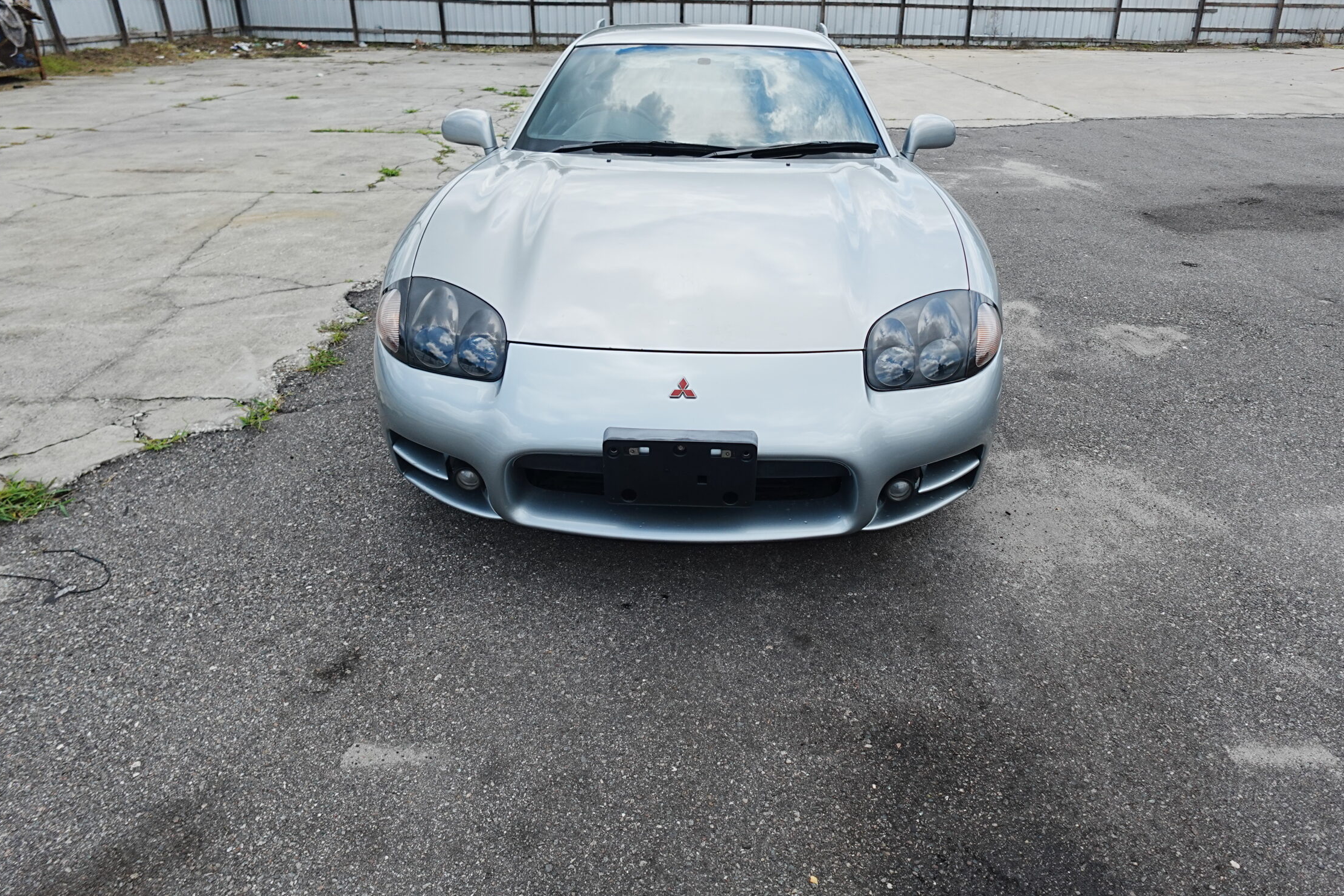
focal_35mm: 23
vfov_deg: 54.9
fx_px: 859
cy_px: 382
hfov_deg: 76.0
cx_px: 706
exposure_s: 1/3200
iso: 125
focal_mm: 7.6
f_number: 2
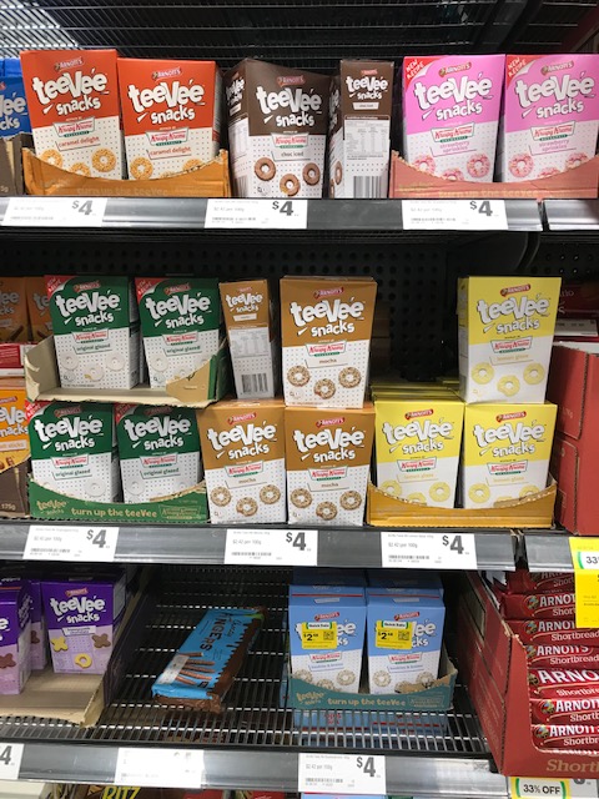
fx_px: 646
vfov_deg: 63.4
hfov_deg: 49.7
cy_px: 400
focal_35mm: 28
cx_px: 300
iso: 25
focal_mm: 3.99
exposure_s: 1/33
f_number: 1.8
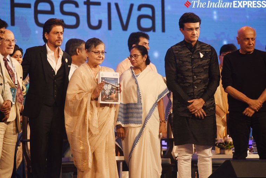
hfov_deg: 6.9
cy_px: 89
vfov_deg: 4.6
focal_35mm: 300
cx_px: 133
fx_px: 2218
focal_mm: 300
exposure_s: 1/200
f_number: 6.3
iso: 1600
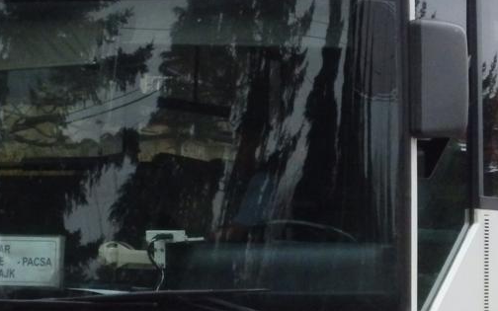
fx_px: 2742
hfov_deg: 10.4
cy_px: 203
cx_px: 302
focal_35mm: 202
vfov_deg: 6.5
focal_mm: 14.4
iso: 800
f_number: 4.6
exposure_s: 1/500
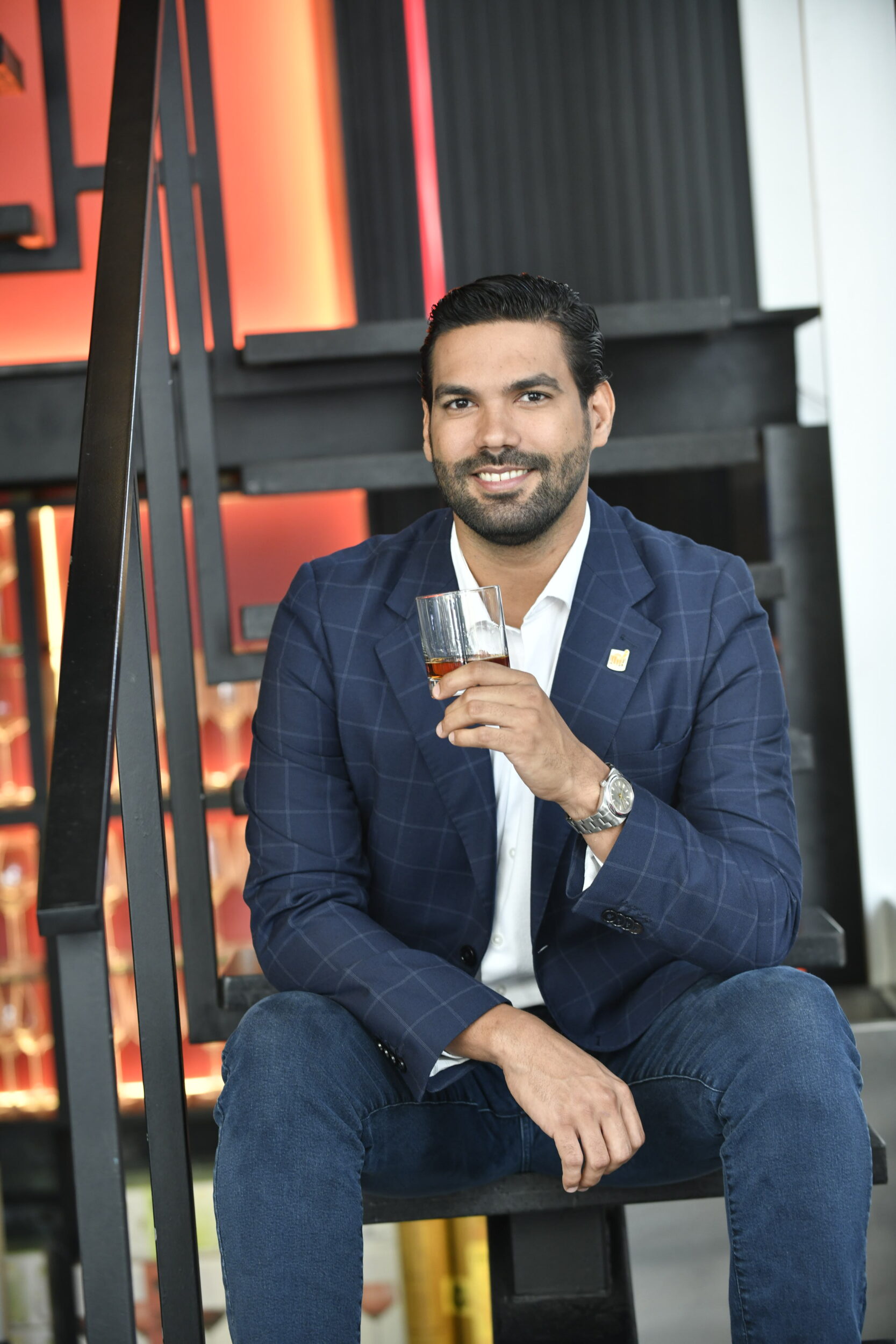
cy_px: 672
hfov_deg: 13.4
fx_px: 3807
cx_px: 448
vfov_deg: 20.0
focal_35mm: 102
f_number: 4.5
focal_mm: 102
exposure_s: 1/100
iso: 800
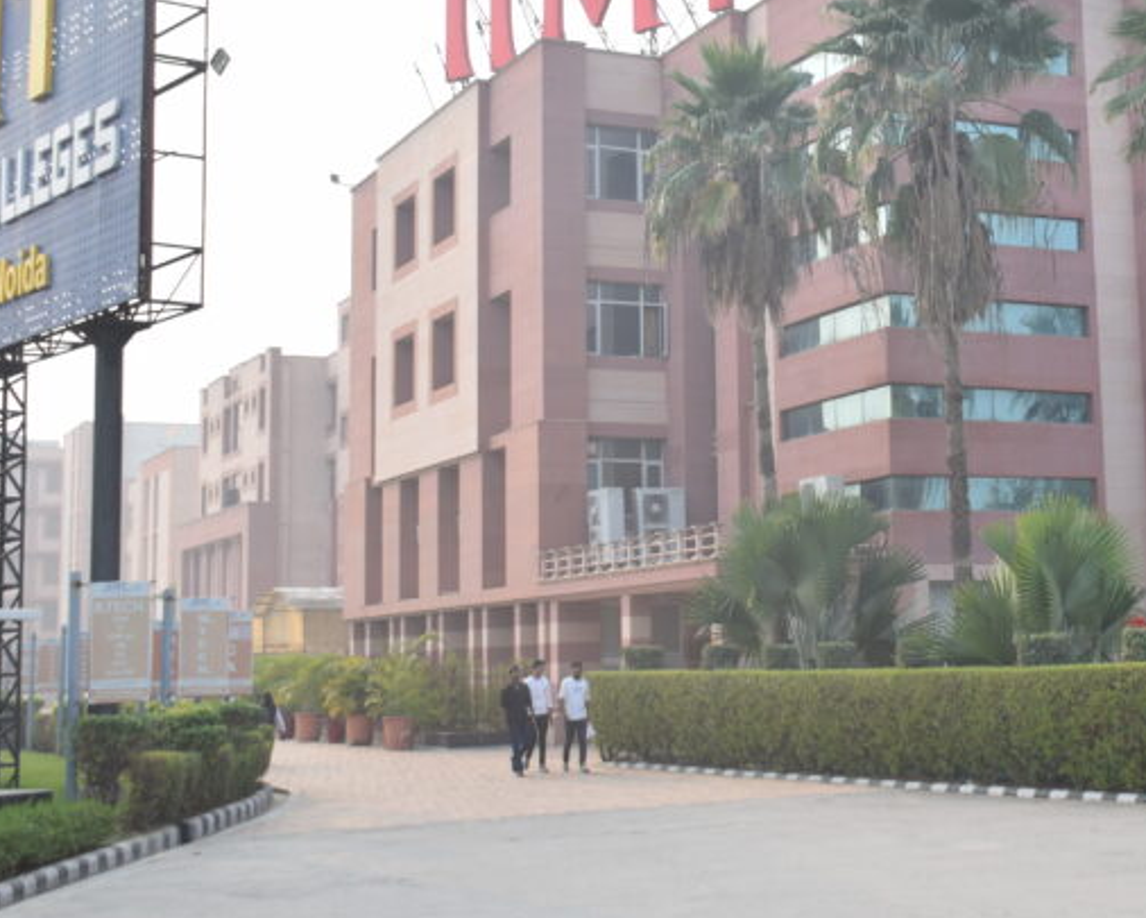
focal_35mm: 57
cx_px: 926
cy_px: 303
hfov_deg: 32.1
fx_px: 1934
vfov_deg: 26.5
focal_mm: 20
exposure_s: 1/200
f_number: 4
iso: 100
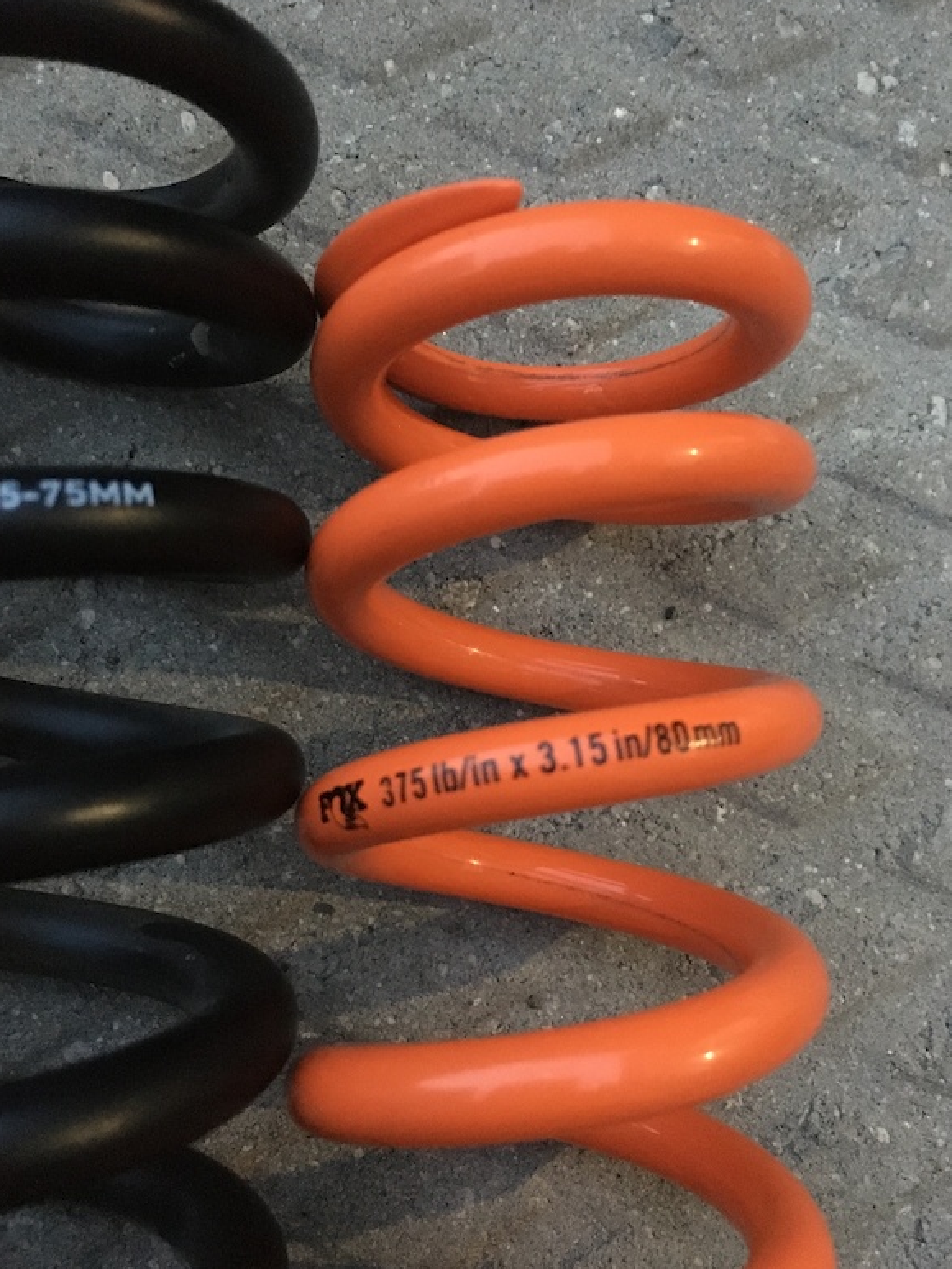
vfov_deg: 60.0
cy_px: 642
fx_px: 1100
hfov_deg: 46.8
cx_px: 476
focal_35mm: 30
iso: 1000
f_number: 2.2
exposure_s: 1/15
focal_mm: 4.15
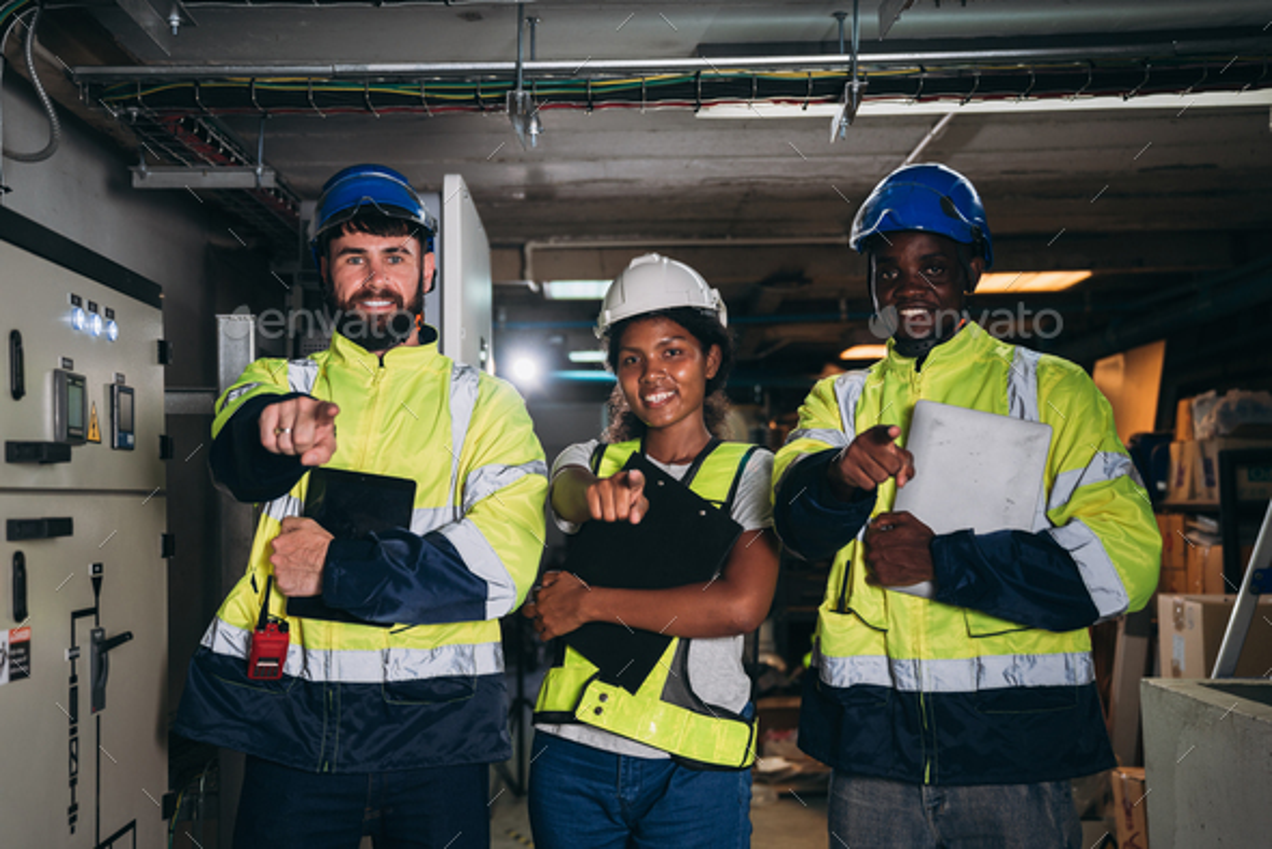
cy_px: 424
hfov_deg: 42.7
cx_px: 636
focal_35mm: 46
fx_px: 1626
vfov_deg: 29.3
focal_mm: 46
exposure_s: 1/160
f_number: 2.8
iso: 320
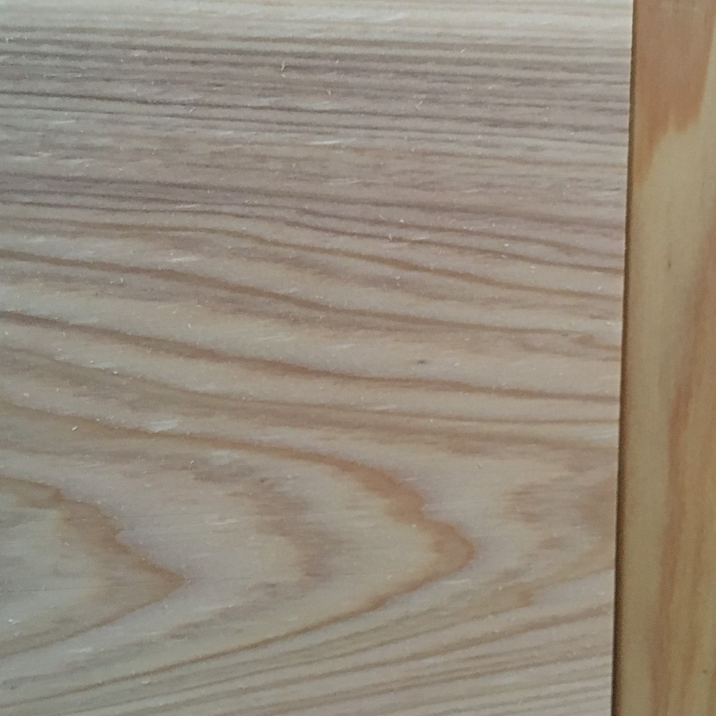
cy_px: 288
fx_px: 819
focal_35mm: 35
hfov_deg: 47.2
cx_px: 352
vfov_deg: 47.0
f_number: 2.2
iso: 400
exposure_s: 1/15
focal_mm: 4.15
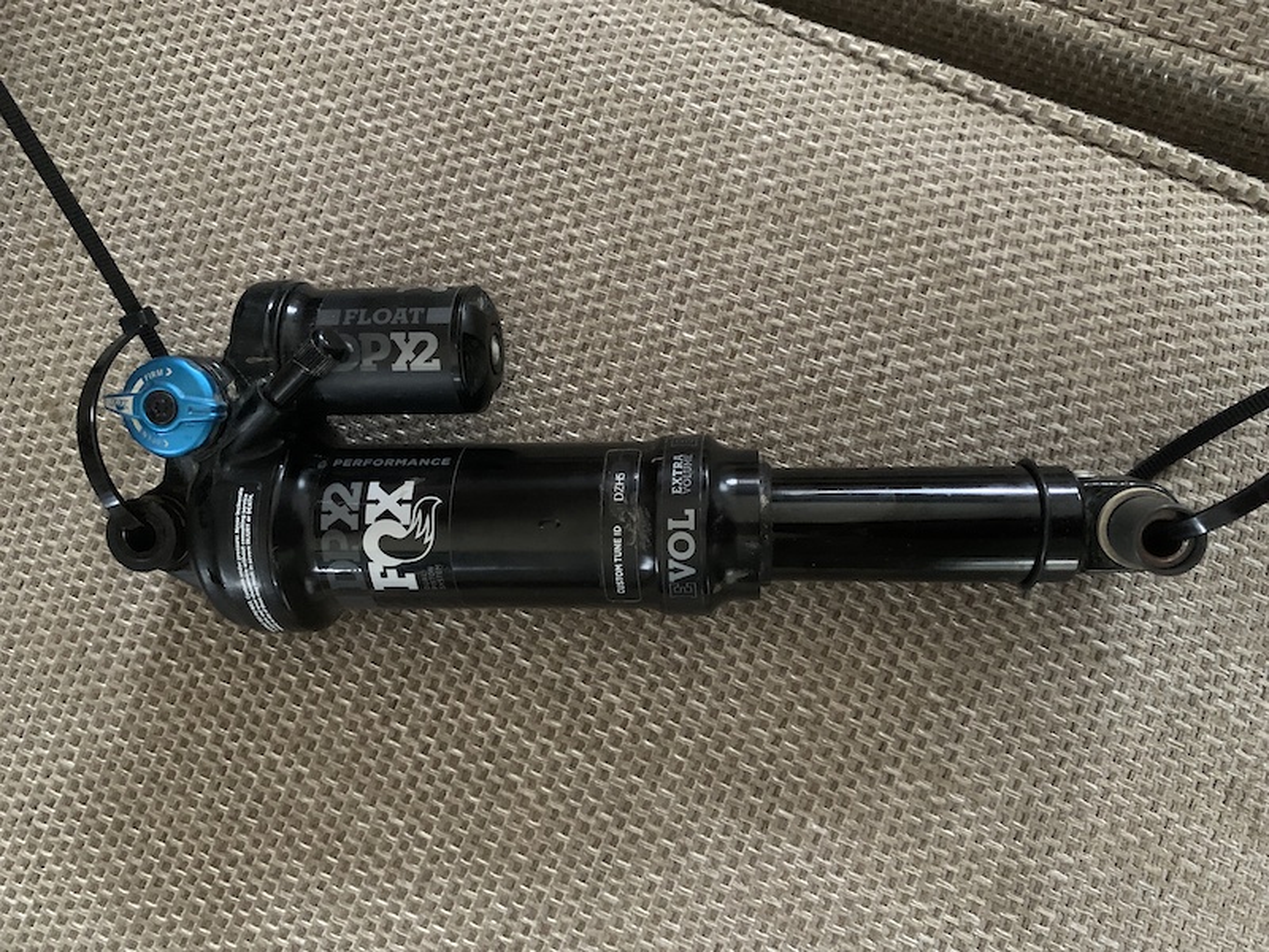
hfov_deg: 67.3
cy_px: 476
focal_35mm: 26
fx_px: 953
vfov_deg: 53.1
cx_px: 634
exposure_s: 1/26
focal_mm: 4.25
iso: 800
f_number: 1.8
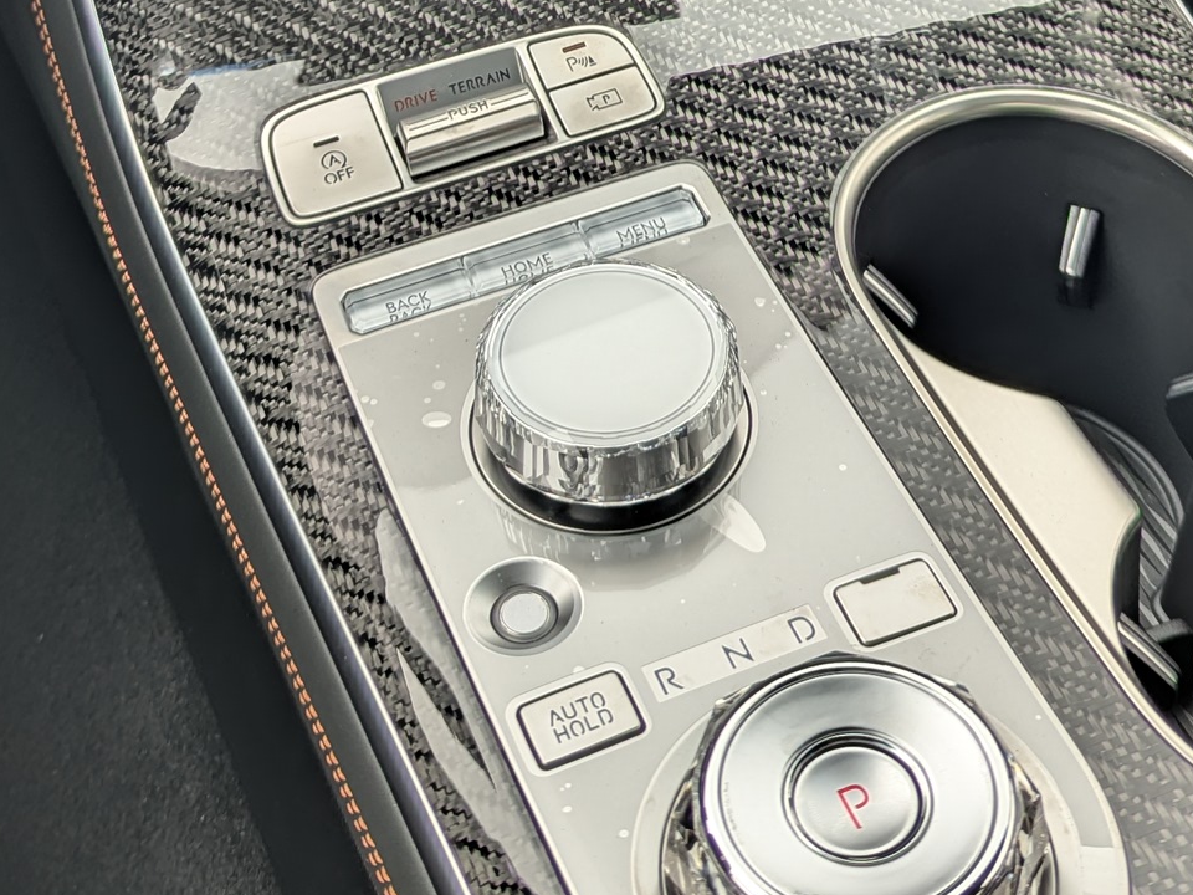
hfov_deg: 30.2
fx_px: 2206
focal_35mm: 64
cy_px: -271
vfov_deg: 20.9
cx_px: 690
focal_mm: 6.81
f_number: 1.85
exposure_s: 1/460
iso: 39
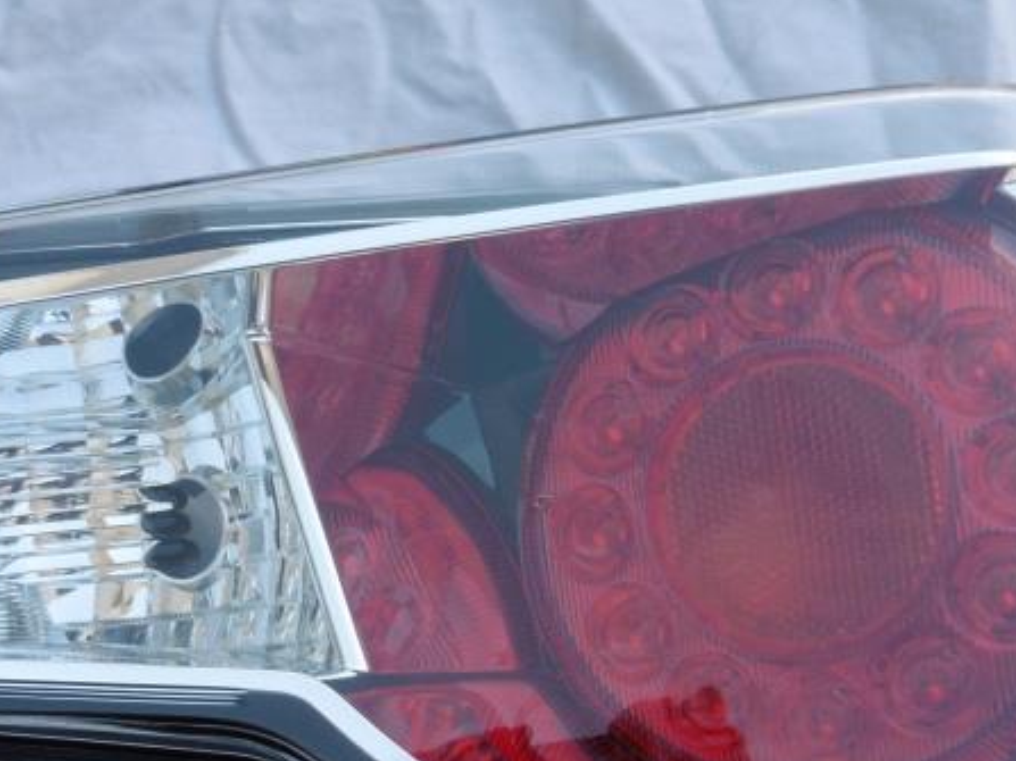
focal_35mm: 55
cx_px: 411
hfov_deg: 34.8
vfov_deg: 26.2
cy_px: 563
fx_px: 1614
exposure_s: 1/100
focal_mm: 4.3
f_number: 4
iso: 100
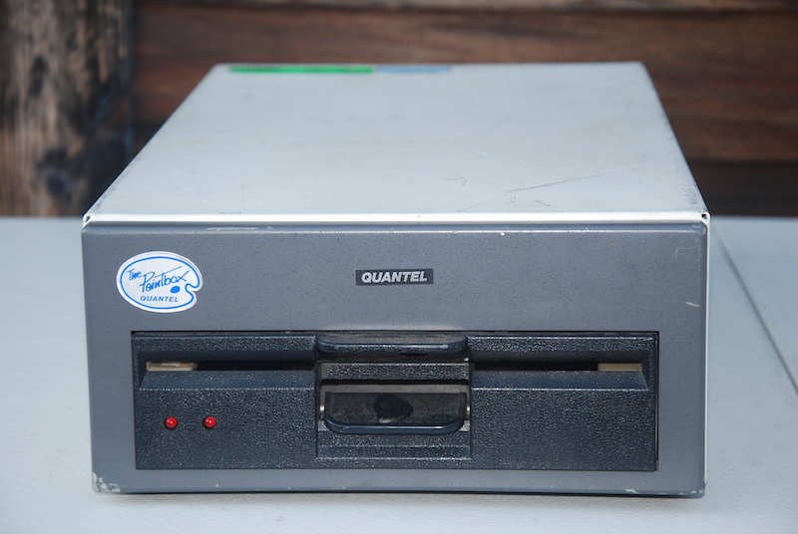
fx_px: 2198
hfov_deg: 20.6
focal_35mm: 99
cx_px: 399
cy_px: 267
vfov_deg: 13.9
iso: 200
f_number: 5.3
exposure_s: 1/60
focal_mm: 66
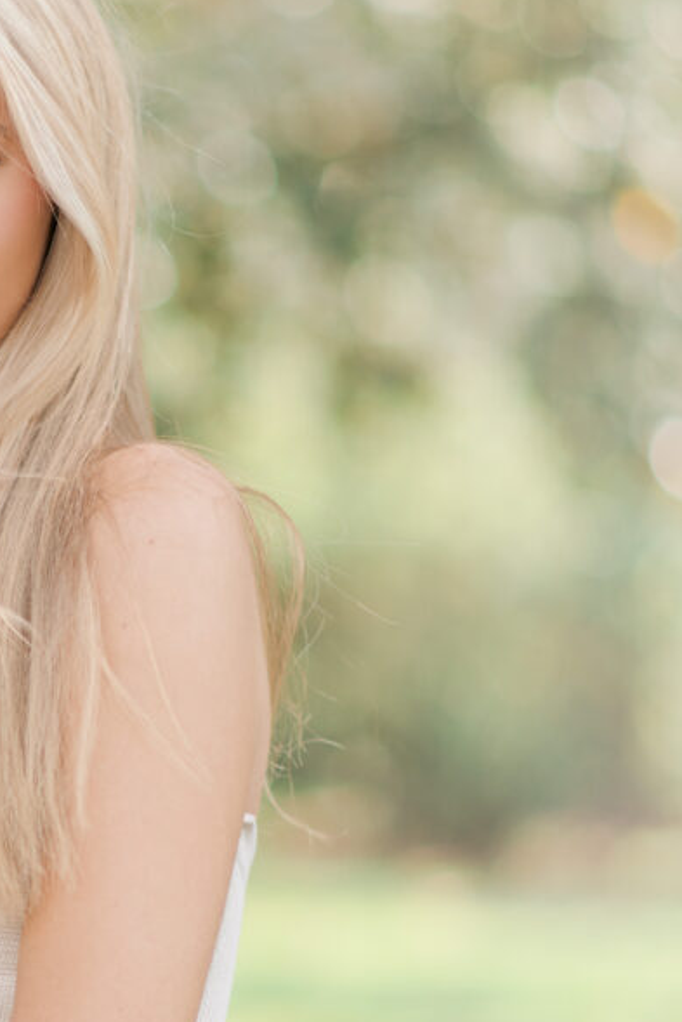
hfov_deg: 5.9
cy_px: 769
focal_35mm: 231
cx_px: -167
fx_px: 6560
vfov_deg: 8.9
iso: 100
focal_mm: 85
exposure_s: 1/1600
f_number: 1.8
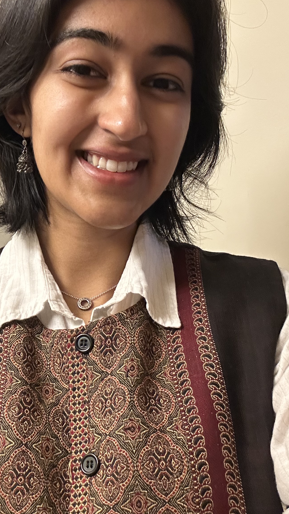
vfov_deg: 46.4
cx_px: 93
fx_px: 600
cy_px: 250
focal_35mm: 44
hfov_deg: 26.9
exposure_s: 1/40
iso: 250
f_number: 1.9
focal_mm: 2.69
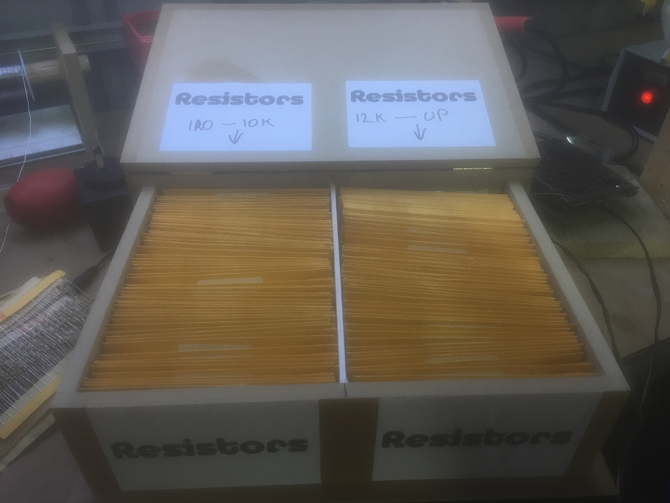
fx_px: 561
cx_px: 335
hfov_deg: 61.7
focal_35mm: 29
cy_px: 252
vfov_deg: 48.2
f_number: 2.2
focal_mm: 4.15
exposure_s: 1/17
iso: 50
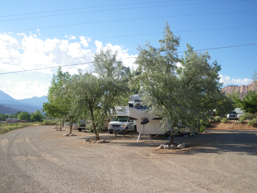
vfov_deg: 39.7
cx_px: 128
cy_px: 96
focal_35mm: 36
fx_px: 267
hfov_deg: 51.4
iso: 64
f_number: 5.4
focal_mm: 6.3
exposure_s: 1/200
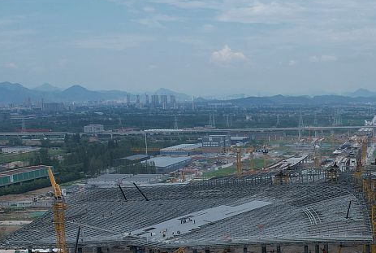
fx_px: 597
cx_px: 380
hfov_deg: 32.1
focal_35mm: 57
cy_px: 188
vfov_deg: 23.7
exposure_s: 1/2000
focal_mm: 8.38
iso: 110
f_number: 2.8
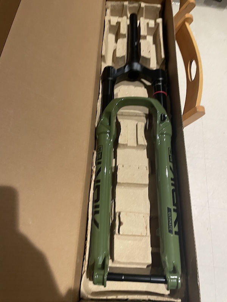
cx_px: 114
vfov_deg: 67.3
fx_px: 227
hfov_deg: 53.1
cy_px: 151
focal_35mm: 26
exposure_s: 1/60
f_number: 1.6
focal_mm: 4.2
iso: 160
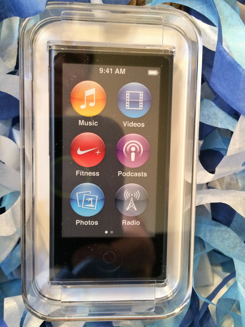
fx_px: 274
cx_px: 122
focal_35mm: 29
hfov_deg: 48.2
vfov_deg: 61.7
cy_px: 164
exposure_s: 1/15
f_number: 2.2
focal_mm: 4.15
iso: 250
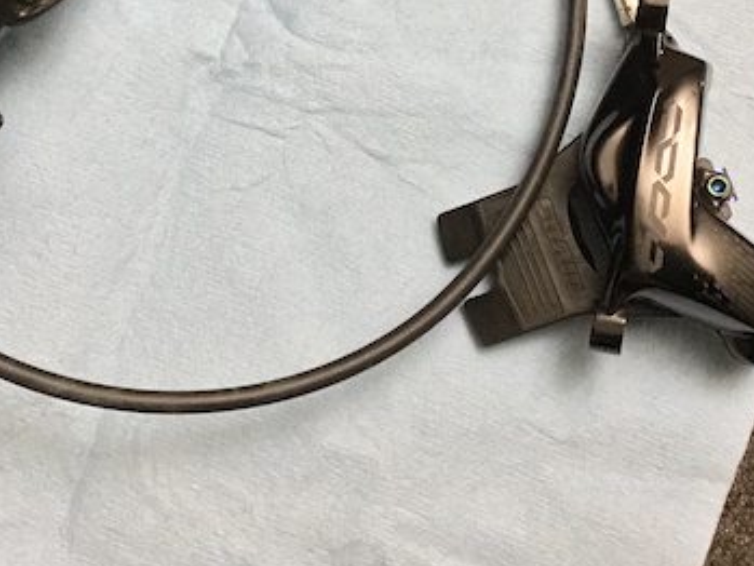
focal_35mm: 71
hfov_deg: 27.3
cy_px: 89
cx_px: 294
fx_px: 1547
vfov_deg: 20.4
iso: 200
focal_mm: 3.3
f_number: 2.4
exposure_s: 1/17
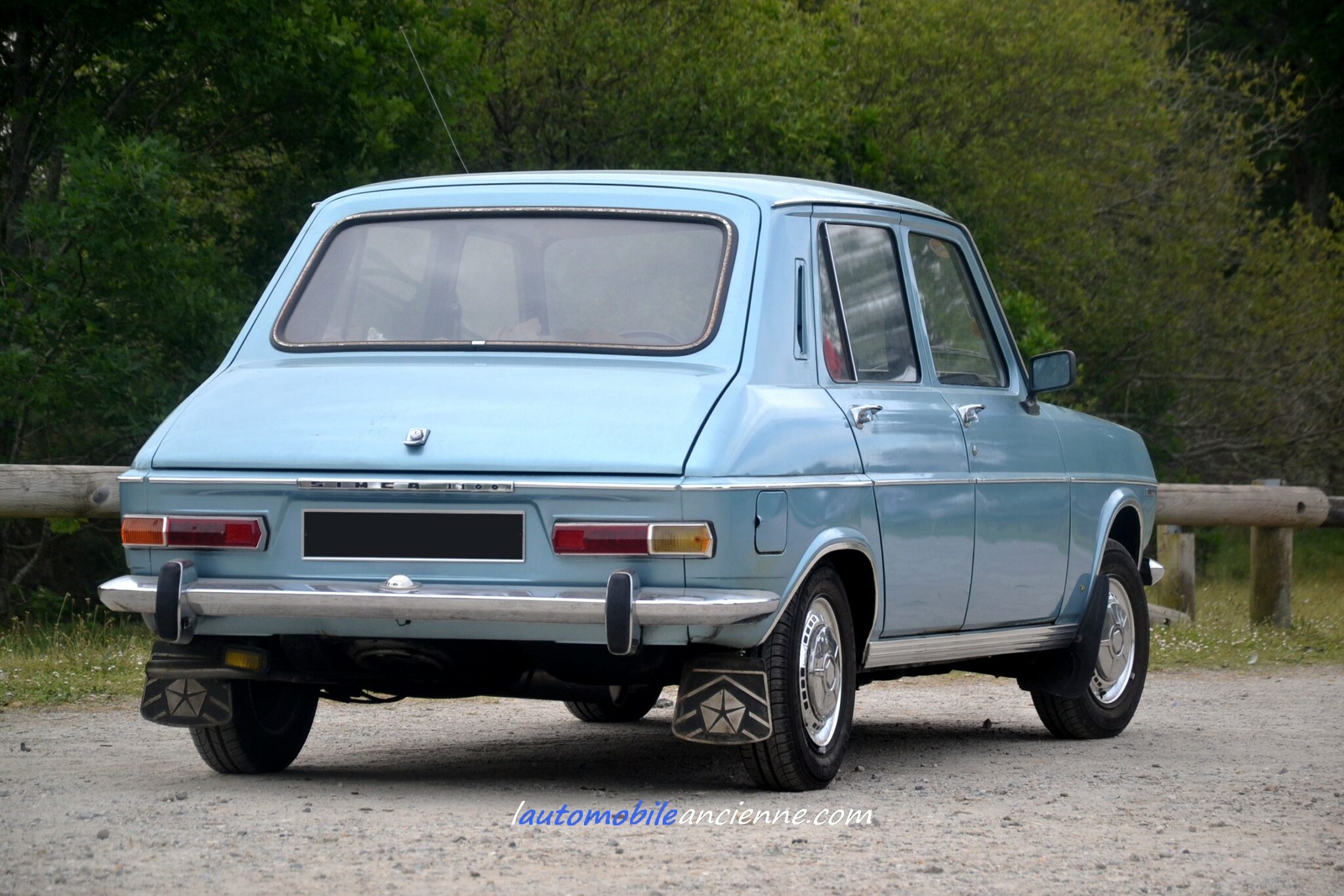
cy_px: 448
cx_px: 672
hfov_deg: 14.9
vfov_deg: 9.9
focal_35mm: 138
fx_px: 5151
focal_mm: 92
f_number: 5.6
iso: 400
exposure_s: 1/640
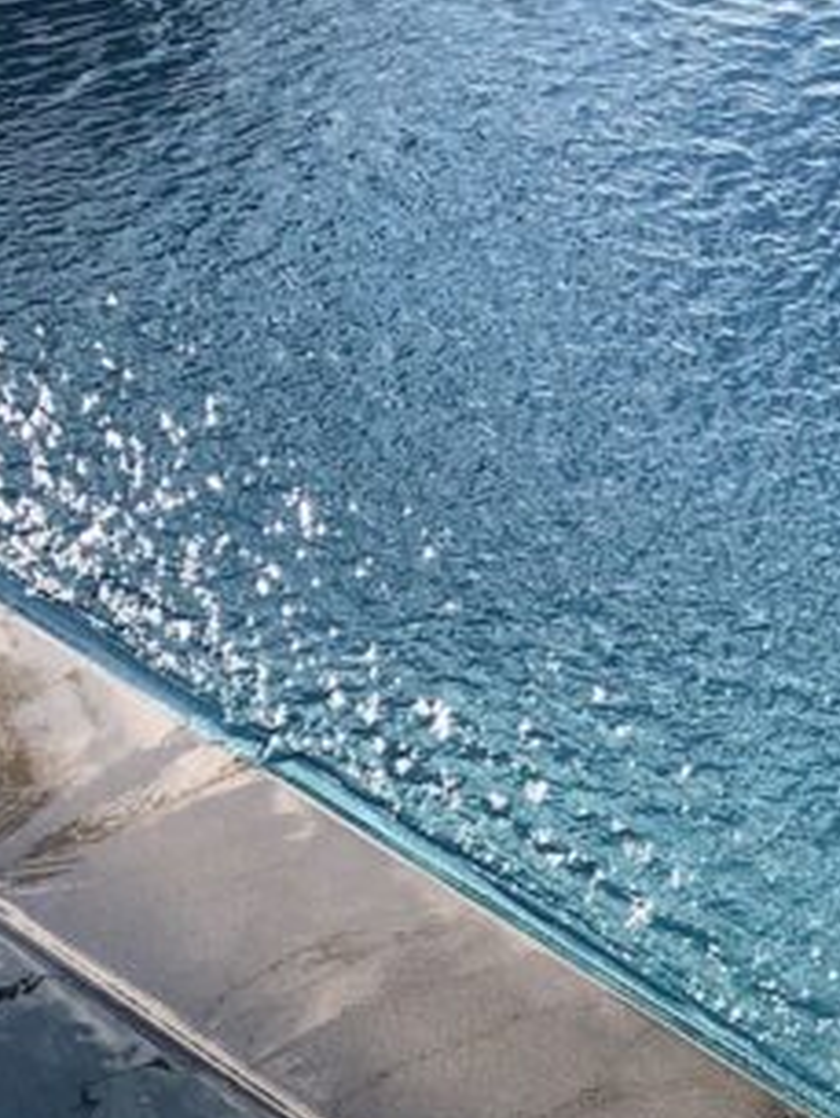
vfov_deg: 19.4
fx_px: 3039
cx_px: 1280
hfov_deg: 14.6
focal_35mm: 94
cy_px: 1400
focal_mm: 3.99
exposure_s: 1/466
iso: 20
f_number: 1.8
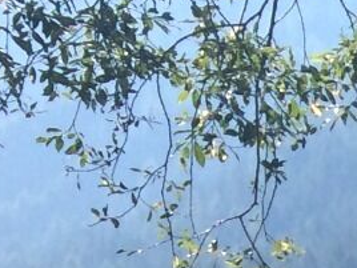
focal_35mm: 222
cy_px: 1008
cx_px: 1180
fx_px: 2290
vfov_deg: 5.8
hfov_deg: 7.5
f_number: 2.2
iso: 32
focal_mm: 4.15
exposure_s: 1/1109
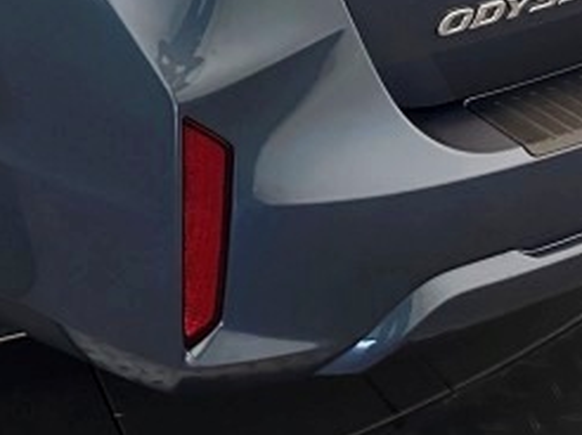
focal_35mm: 100
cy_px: -279
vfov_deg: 13.6
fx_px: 1680
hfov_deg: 19.4
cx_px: 106
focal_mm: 6.86
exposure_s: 1/60
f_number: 1.78
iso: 640
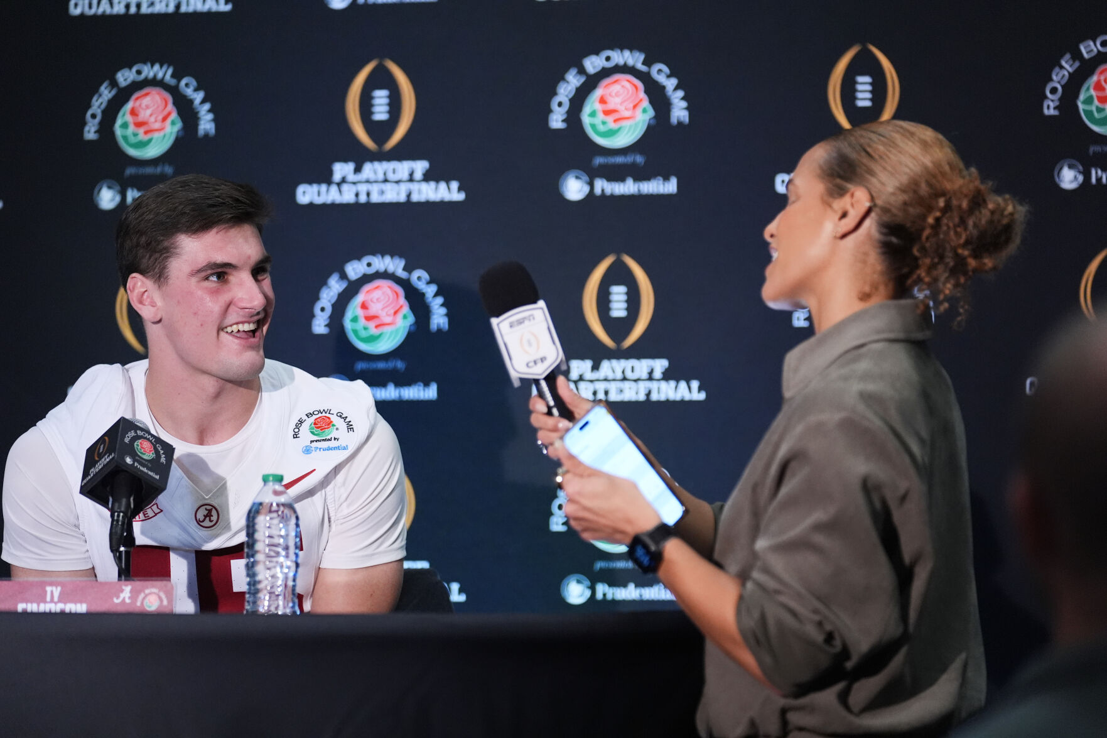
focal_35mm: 144
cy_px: 369
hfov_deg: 14.3
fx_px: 4427
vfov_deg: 9.5
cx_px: 554
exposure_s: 1/1250
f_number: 2.8
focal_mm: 144
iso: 3200
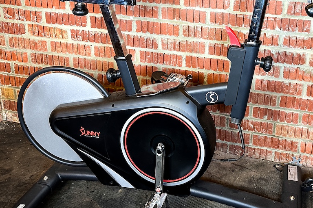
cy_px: 62
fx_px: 339
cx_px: 209
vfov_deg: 33.8
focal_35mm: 39
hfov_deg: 48.7
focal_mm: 6.86
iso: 250
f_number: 1.8
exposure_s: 1/50
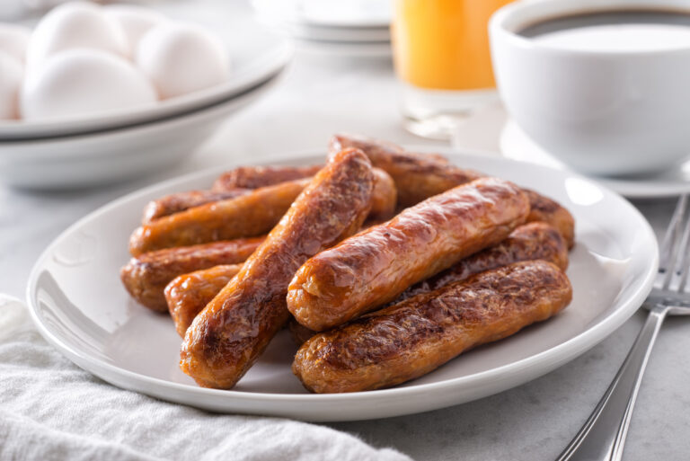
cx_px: 345
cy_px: 230
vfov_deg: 24.7
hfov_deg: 36.2
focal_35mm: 55
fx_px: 1055
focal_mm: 55
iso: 100
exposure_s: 1/160
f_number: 8
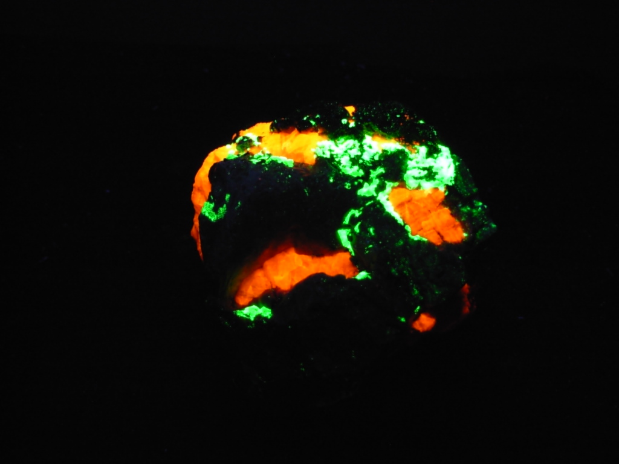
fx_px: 680
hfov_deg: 49.0
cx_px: 310
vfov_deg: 37.7
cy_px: 232
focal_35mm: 38
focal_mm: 6.3
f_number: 2.9
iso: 159
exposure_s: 1/1.9
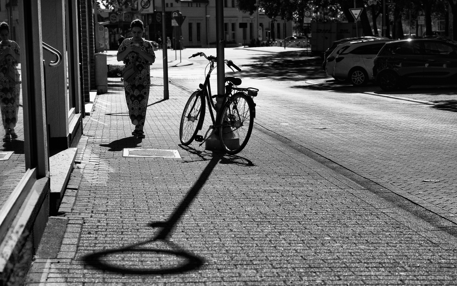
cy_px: 150
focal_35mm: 77
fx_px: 959
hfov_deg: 26.8
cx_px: 228
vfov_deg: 16.9
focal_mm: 50
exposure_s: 1/800
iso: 100
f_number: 4
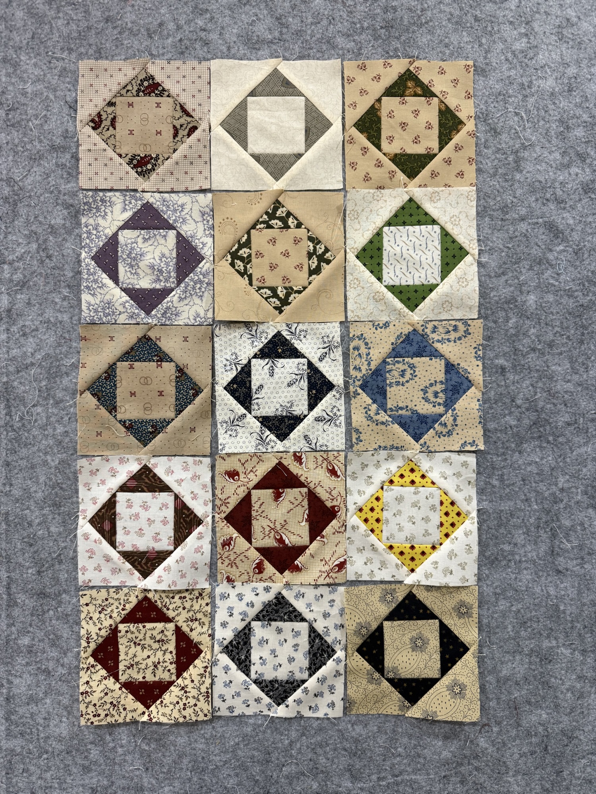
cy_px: 397
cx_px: 298
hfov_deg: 56.8
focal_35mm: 24
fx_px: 551
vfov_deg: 71.6
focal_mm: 6.76
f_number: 1.78
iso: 250
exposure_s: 1/60
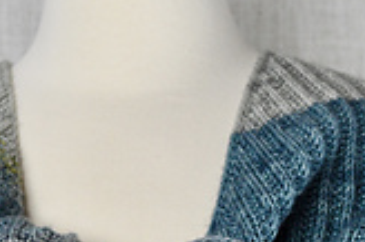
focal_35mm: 229
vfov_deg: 6.0
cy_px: 290
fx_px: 2319
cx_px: 154
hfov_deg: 9.0
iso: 900
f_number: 4.5
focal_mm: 50
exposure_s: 1/100
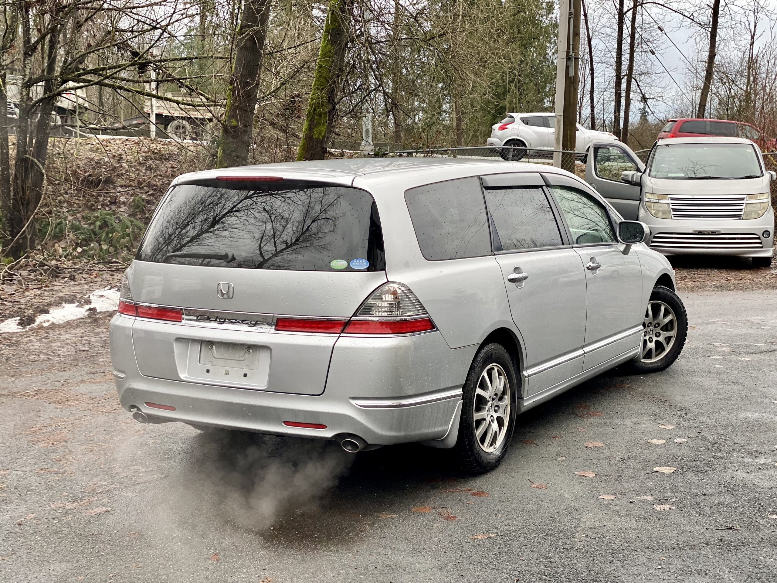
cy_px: 292
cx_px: 388
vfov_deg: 28.0
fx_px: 1167
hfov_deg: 36.8
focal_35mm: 52
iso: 40
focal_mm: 6
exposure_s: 1/122
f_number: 2
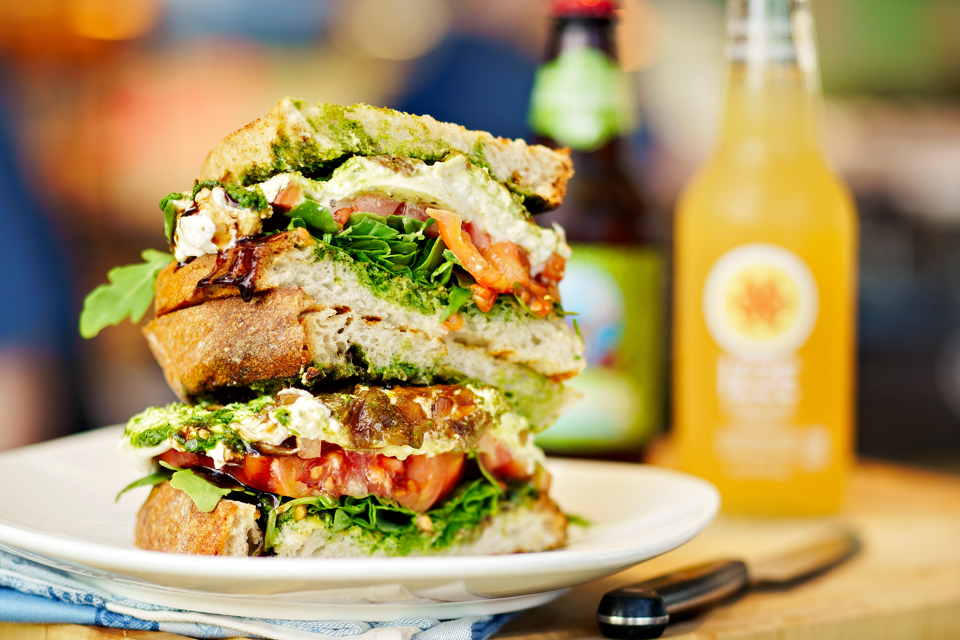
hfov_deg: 22.6
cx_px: 480
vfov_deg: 15.2
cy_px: 320
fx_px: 2400
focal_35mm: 90
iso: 200
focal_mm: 90
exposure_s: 1/160
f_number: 2.8
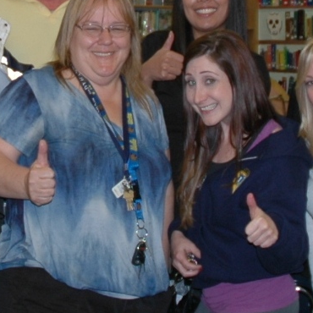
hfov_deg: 22.5
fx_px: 788
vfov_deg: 22.3
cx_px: 165
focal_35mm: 77
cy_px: 230
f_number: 3.5
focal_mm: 18
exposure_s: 1/60
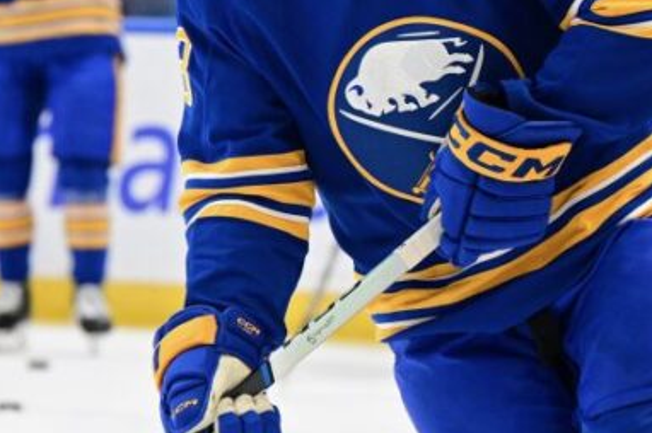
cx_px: 353
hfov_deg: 12.5
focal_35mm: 165
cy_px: 80
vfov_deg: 8.3
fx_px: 2986
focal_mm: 82
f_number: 2.8
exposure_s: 1/1600
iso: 3200
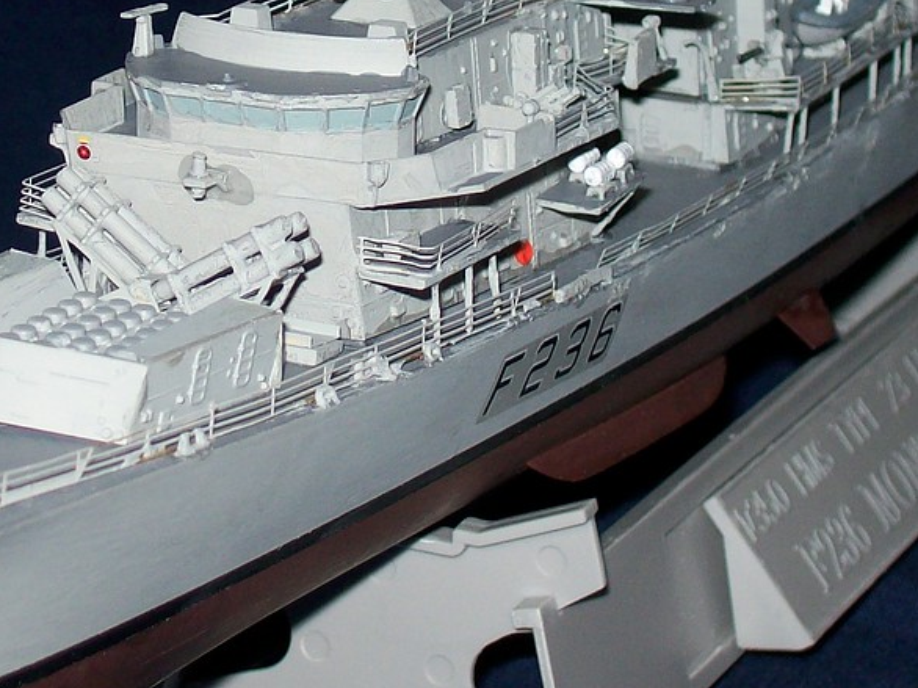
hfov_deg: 12.9
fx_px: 4056
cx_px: 273
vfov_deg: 9.6
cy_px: -2
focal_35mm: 153
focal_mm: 11.6
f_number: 3.8
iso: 80
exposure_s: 1/97.2
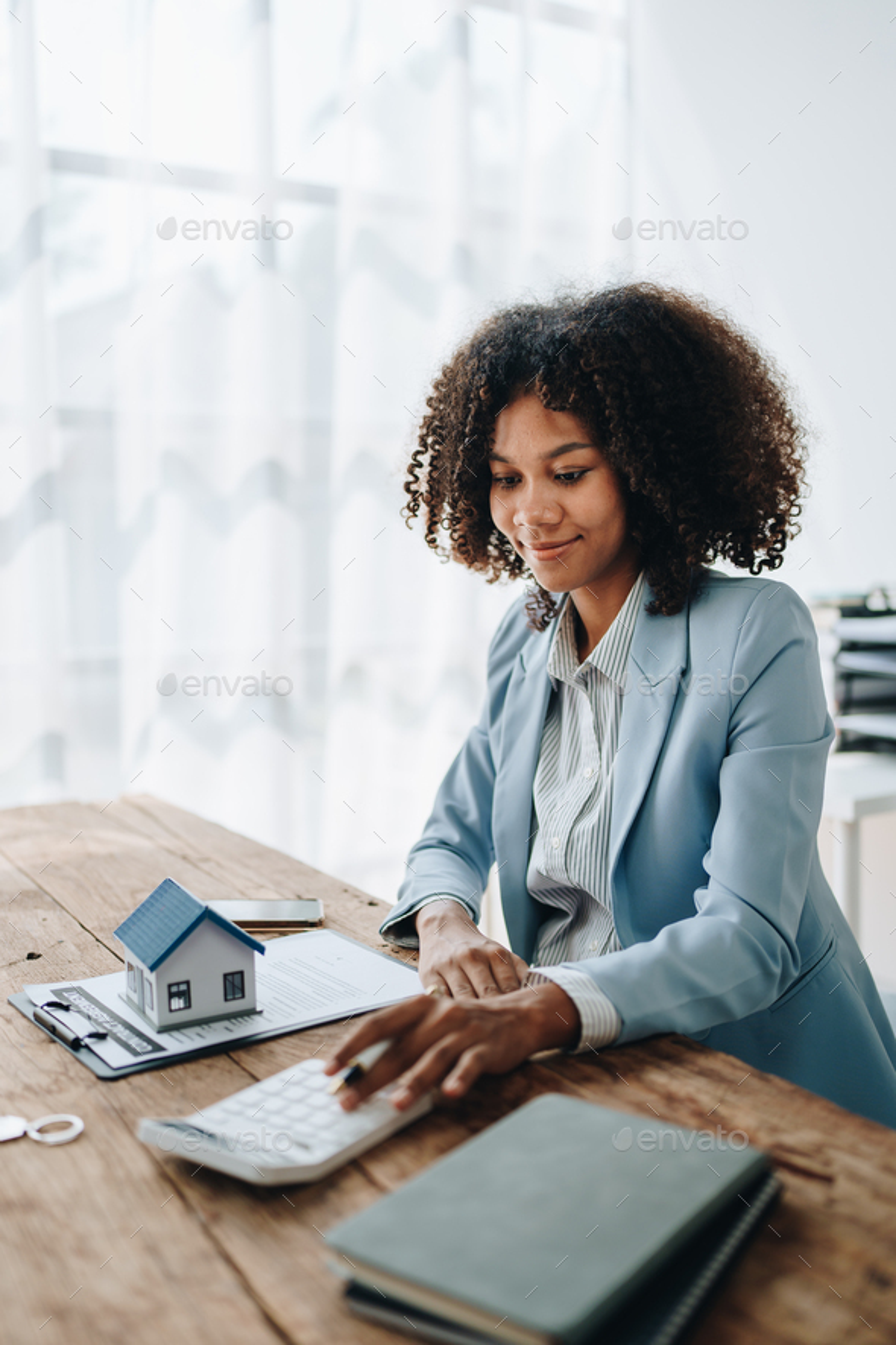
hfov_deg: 37.9
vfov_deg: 54.4
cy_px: 672
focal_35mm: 35
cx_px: 448
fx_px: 1307
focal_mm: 35
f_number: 1.4
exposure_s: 1/1000
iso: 100
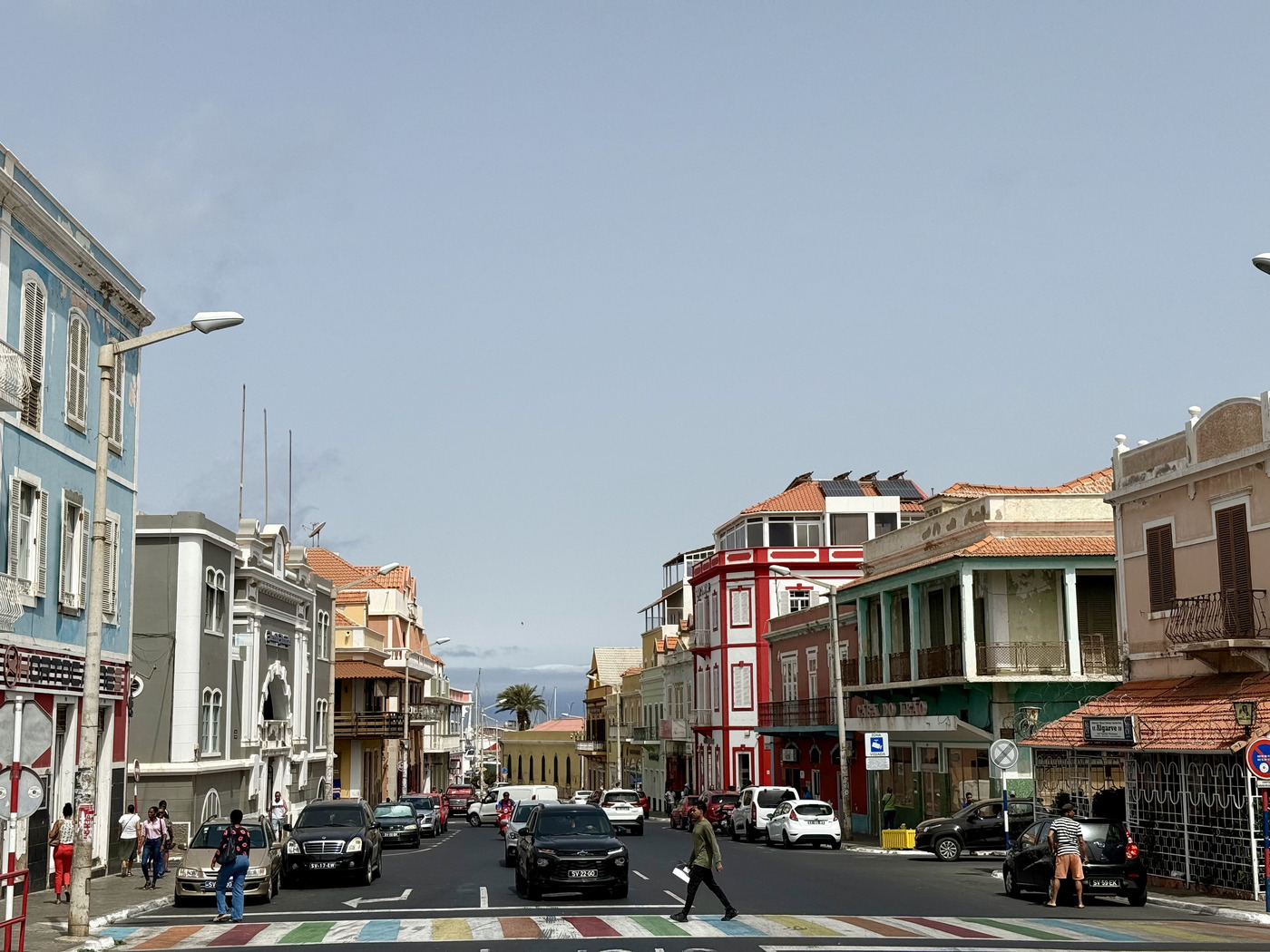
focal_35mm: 48
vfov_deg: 30.3
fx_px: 1761
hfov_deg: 39.7
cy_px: 476
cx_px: 635
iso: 64
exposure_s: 1/8772
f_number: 1.78
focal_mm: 6.76
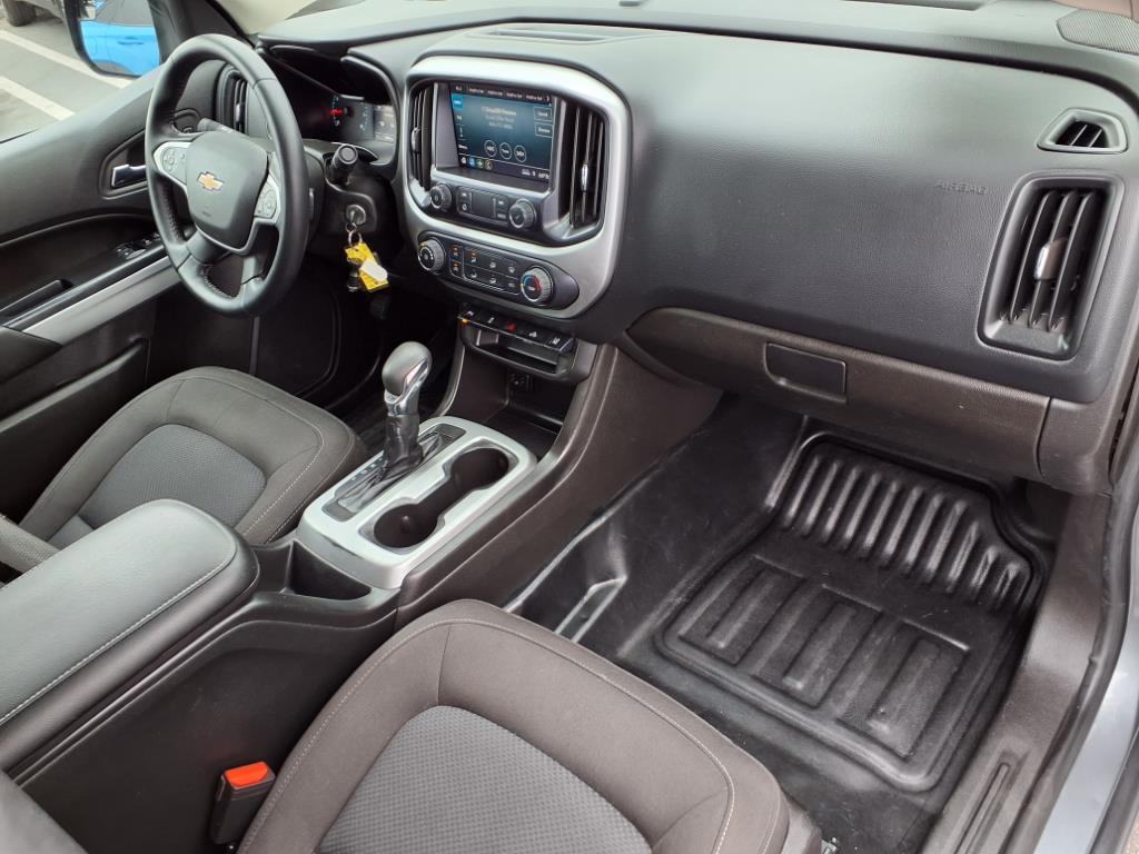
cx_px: 570
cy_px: 427
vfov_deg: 51.4
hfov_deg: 65.3
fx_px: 888
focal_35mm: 27
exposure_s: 1/60.2
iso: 64
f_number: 1.9
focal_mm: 3.58
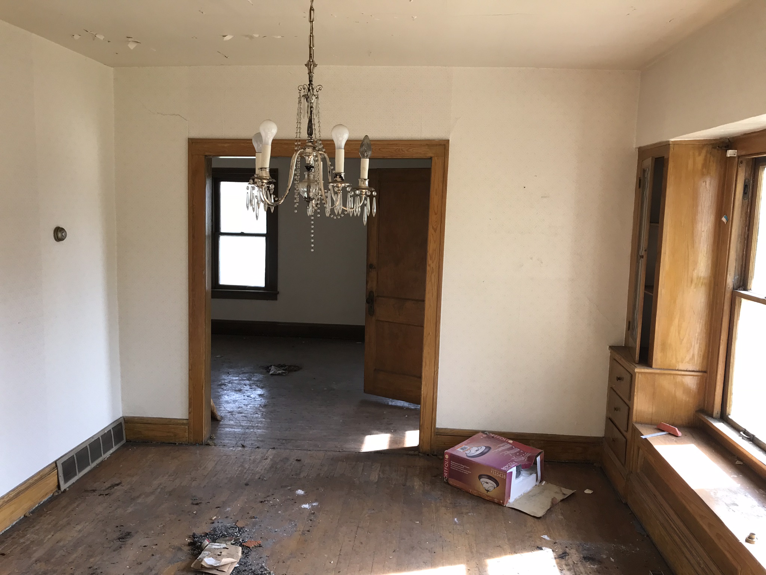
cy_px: 288
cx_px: 383
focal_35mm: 28
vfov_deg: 49.7
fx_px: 620
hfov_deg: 63.4
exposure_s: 1/120
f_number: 1.8
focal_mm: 3.99
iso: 32
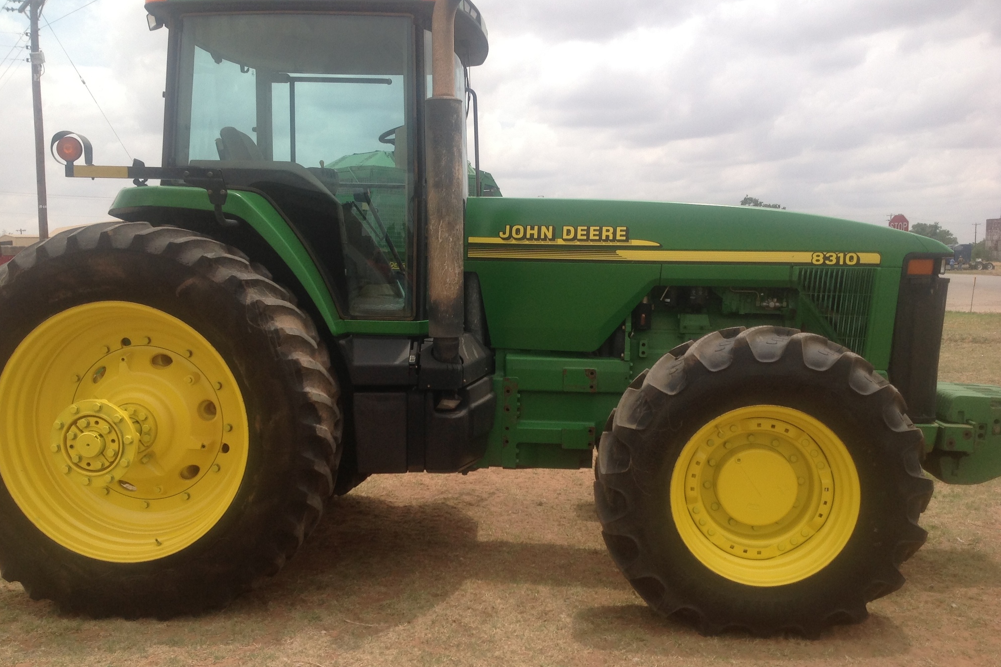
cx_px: 505
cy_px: 366
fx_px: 1029
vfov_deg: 35.9
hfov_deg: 51.9
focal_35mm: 37
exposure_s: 1/1513
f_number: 2.4
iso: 50
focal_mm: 4.28
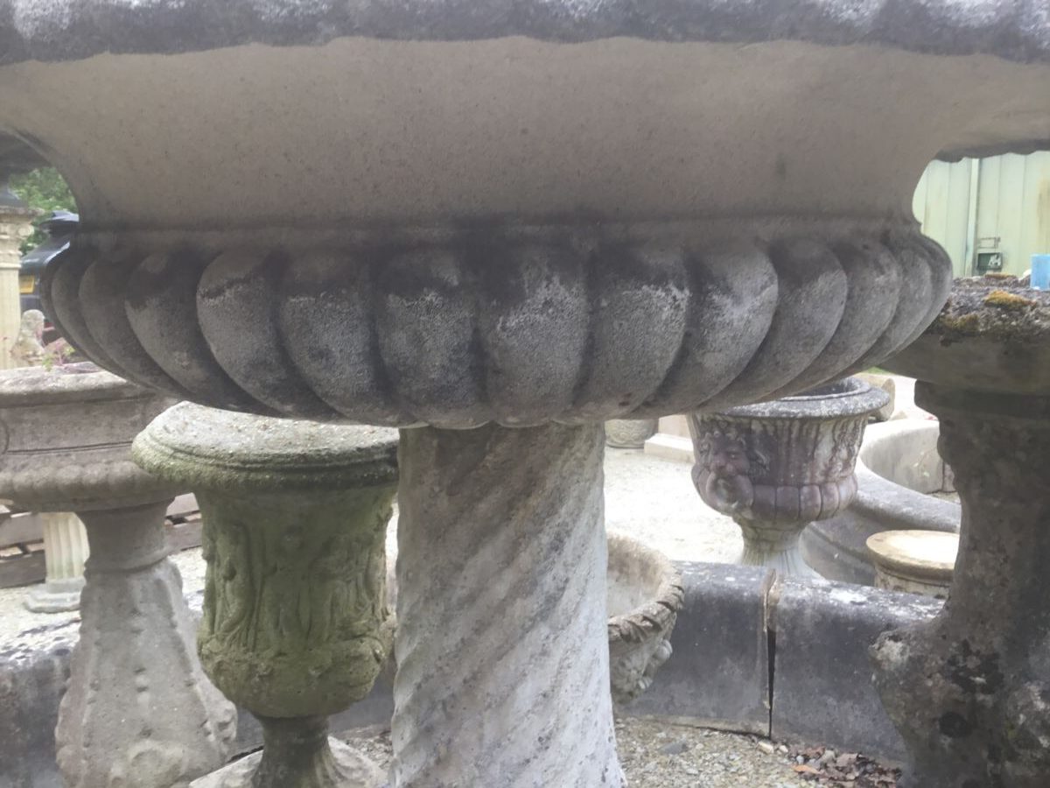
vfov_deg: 45.4
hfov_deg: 58.4
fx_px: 940
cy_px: 394
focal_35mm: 31
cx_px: 525
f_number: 2.4
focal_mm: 3.3
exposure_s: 1/50
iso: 25
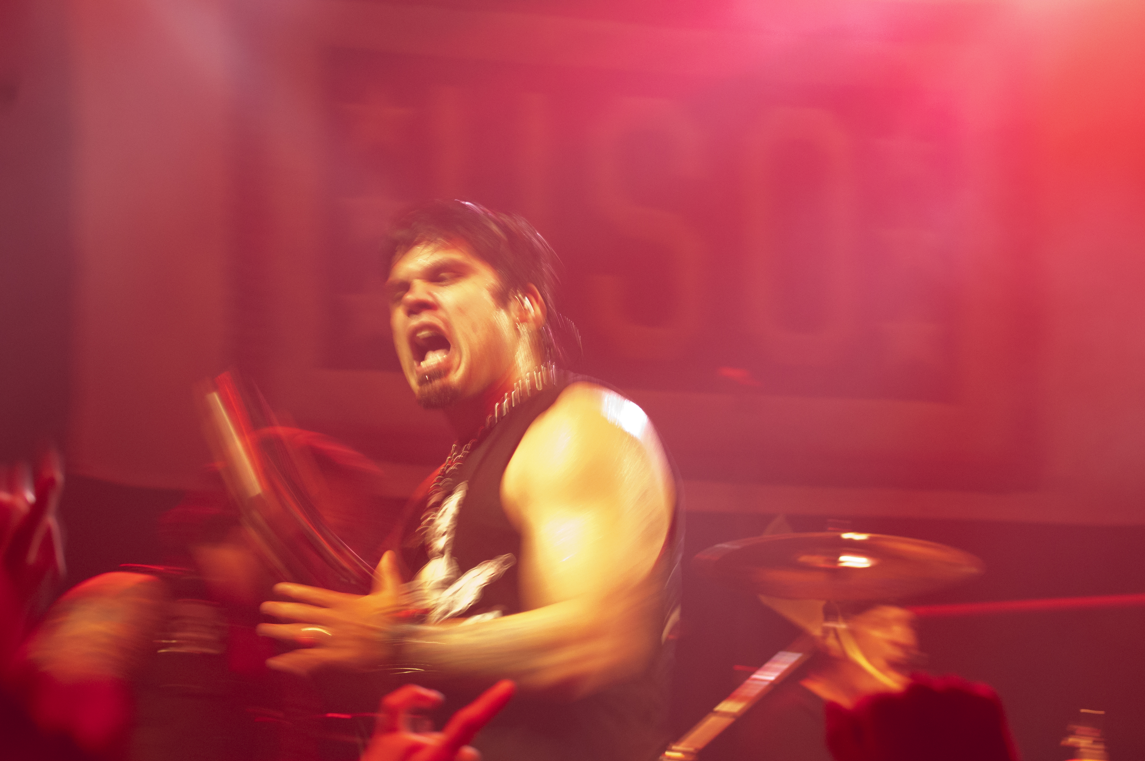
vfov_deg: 13.0
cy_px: 380
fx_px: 3335
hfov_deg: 19.5
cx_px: 572
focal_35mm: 105
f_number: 4.5
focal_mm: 70
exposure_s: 1/20
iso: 2500
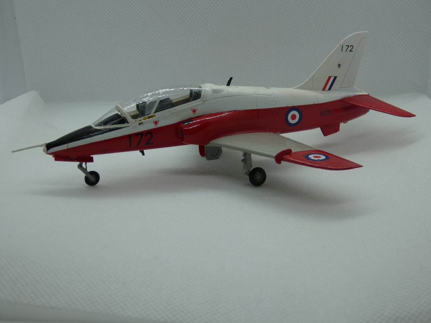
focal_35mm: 58
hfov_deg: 33.2
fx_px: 722
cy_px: 162
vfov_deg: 25.2
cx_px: 216
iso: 80
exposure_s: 1/160
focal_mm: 10.4
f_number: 4.1
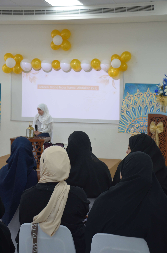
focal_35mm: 72
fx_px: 503
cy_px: 126
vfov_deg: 28.1
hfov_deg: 18.8
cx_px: 84
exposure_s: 1/60
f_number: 4.8
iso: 500
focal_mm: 48
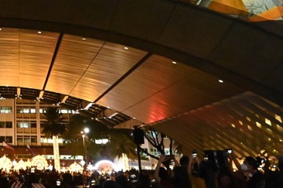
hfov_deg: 32.2
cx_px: -14
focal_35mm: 56
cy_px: -74
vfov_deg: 21.2
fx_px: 440
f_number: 4
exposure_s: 1/80
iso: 10000
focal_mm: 16
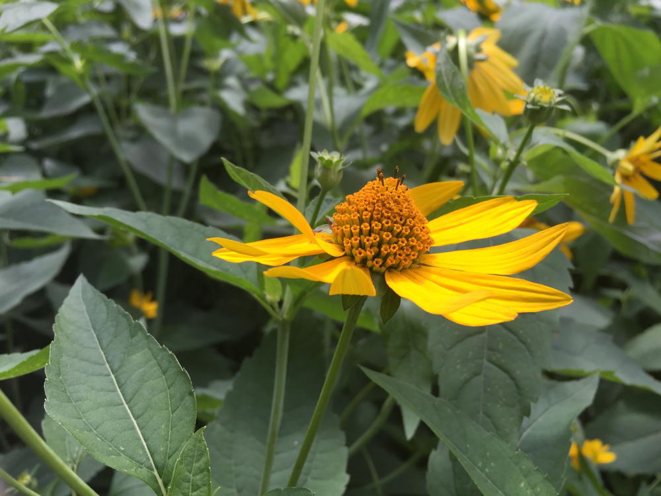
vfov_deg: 48.2
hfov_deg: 61.7
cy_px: 248
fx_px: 554
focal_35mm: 29
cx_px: 330
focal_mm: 4.15
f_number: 2.2
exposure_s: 1/408
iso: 32
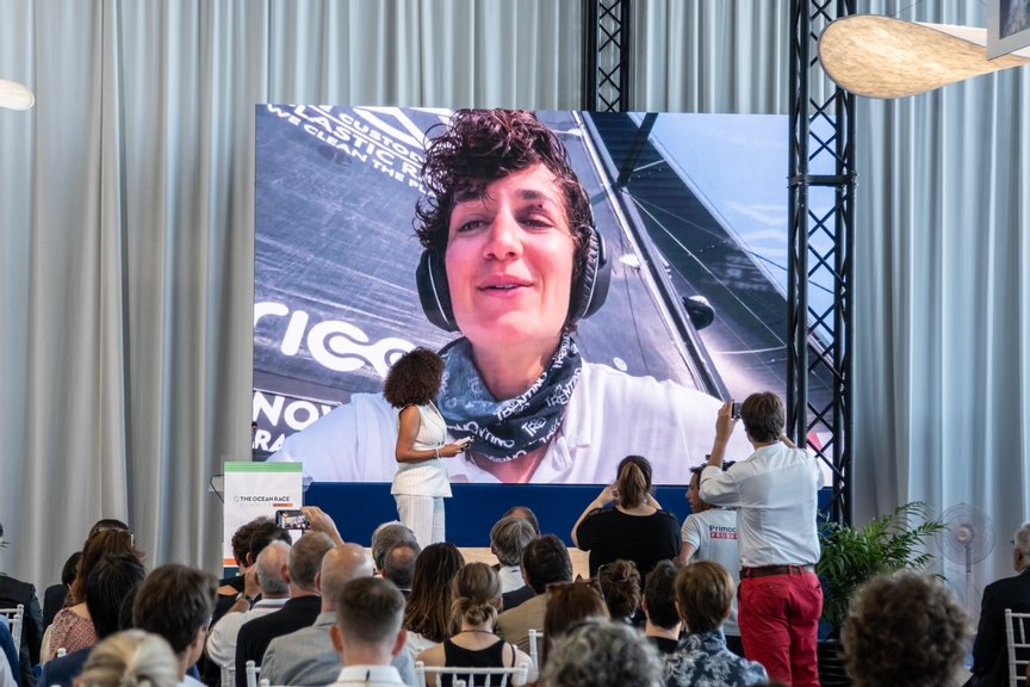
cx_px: 515
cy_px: 344
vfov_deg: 11.4
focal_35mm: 120
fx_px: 3433
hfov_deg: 17.1
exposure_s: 1/250
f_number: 4
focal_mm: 80
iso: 800
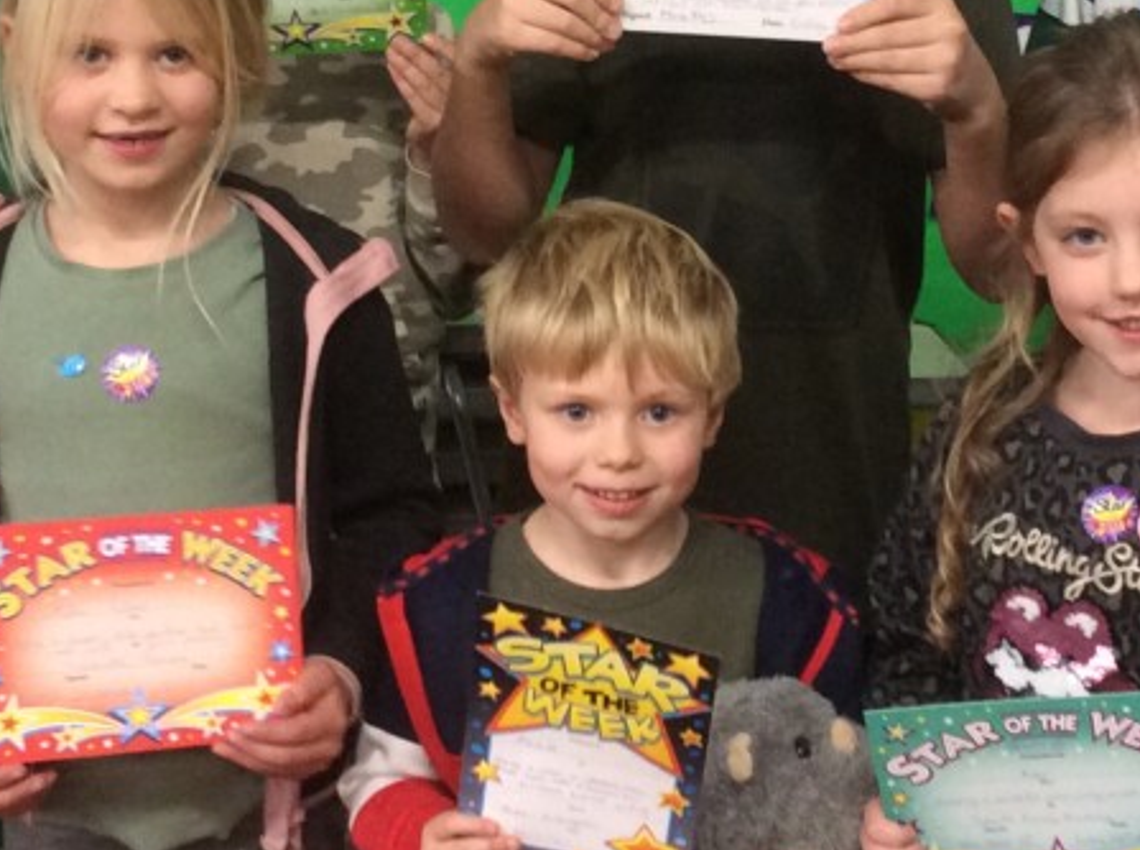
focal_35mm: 86
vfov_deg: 16.9
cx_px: 717
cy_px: 100
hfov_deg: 22.8
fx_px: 2825
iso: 160
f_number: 2.4
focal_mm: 3.3
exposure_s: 1/25
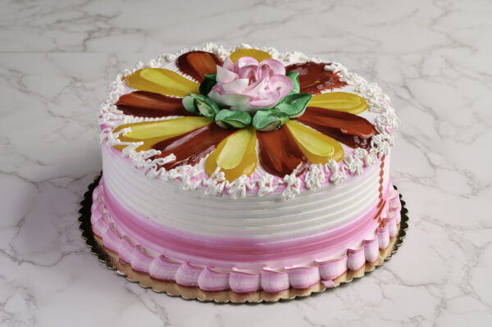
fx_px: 1434
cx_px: 246
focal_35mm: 105
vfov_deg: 13.0
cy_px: 164
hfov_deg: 19.5
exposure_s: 1/125
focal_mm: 105
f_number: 13
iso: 100
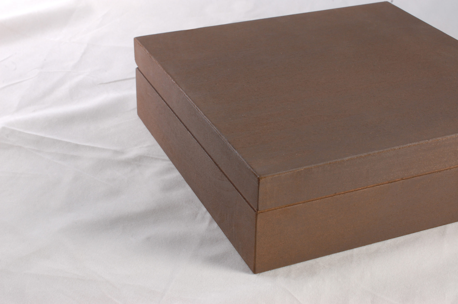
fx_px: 763
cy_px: 152
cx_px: 229
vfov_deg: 22.6
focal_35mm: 60
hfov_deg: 33.4
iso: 200
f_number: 20
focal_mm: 40
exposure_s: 1
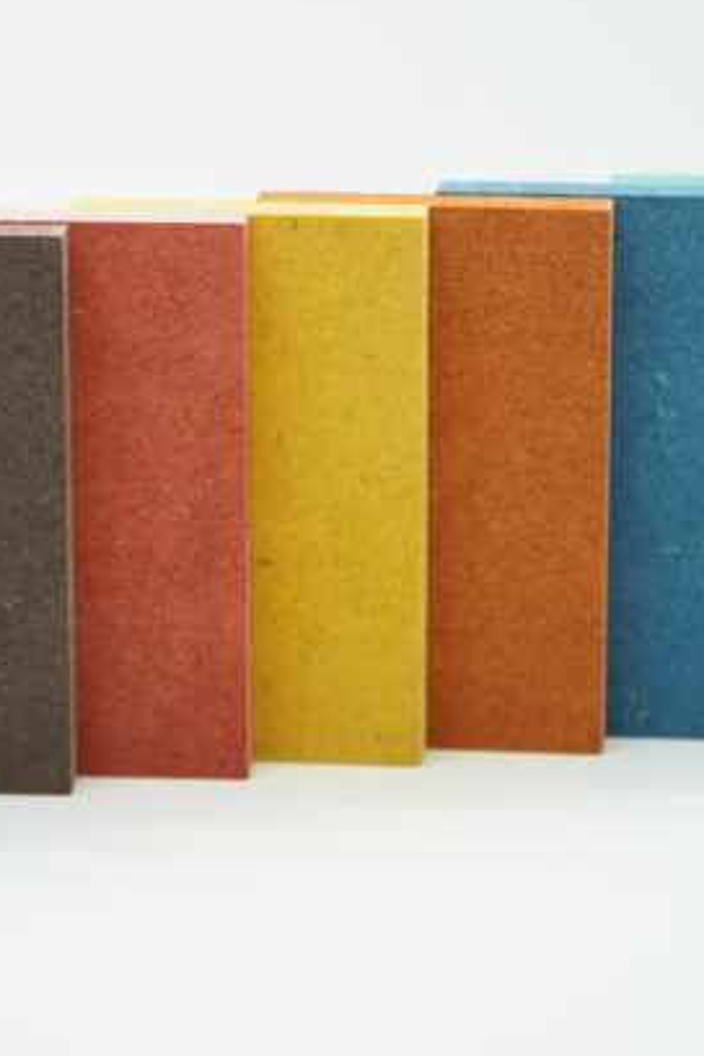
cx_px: 132
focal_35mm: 126
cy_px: 437
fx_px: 3696
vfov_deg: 16.3
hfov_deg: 10.8
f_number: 4
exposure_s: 1/250
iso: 640
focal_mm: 45
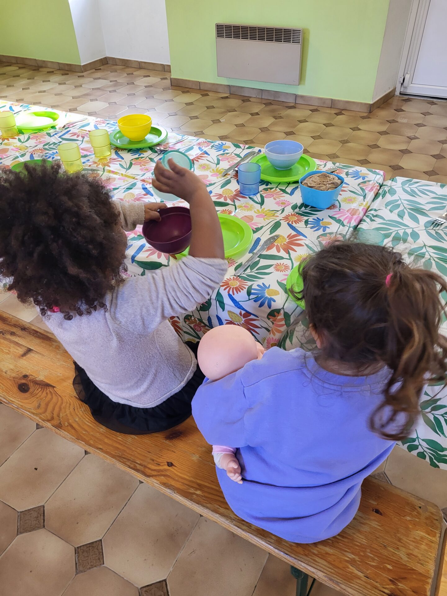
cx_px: 224
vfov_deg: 67.3
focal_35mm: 26
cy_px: 298
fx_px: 448
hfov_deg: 53.1
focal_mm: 5.4
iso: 250
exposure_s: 1/100
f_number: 1.8
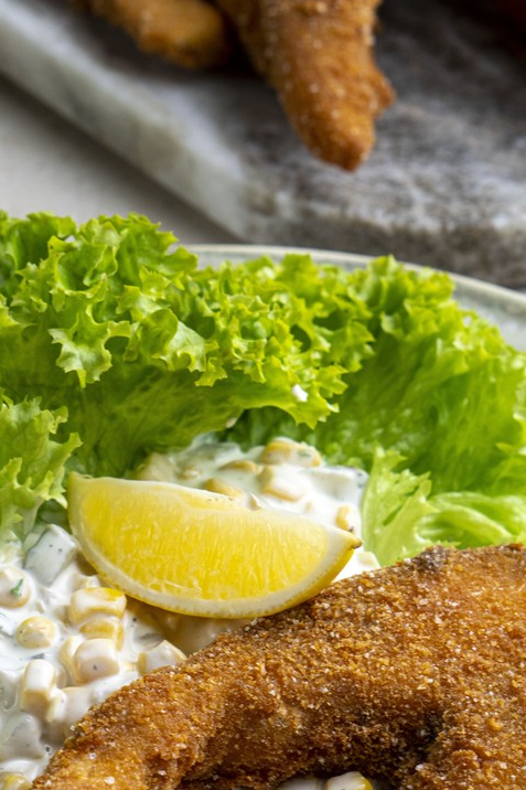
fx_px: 2872
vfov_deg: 15.6
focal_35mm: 131
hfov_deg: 10.5
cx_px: 264
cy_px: 554
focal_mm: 50
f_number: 5.6
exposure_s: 1/60
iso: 250
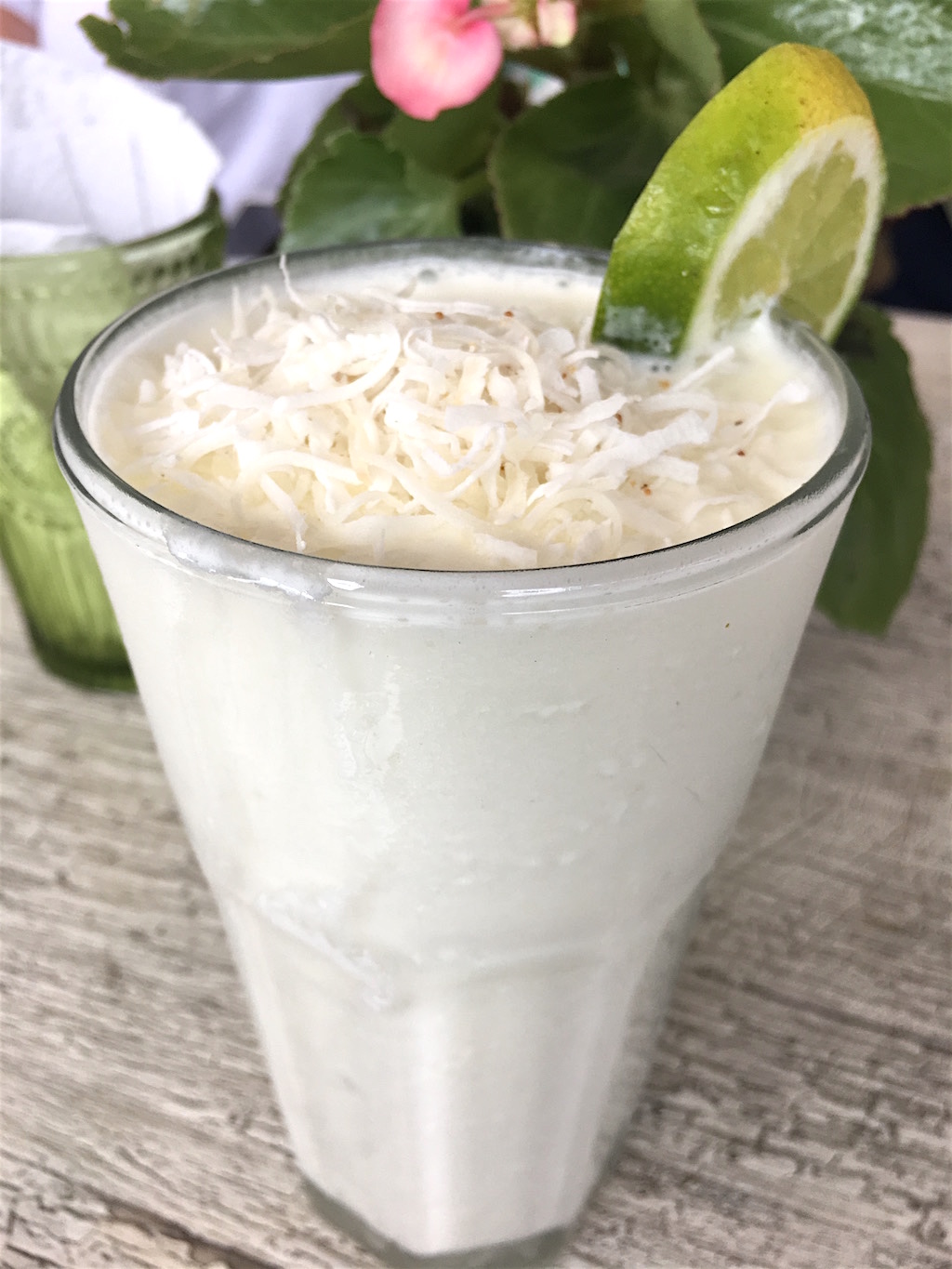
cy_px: 634
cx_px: 476
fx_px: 1063
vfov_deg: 61.7
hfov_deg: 48.2
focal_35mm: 29
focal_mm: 4.15
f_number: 2.2
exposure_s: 1/120
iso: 40
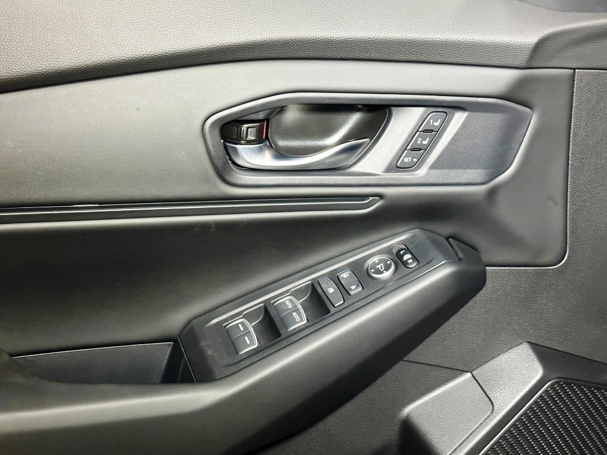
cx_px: 304
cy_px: 228
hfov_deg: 39.7
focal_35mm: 48
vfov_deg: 30.3
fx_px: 842
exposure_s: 1/40
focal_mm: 6.86
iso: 500
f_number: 1.78
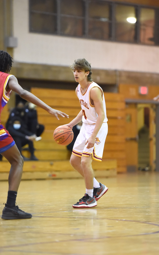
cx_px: 85
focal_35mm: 184
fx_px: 1276
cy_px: 127
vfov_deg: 11.4
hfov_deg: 7.1
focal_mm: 180
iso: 16000
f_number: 2.8
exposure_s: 1/800
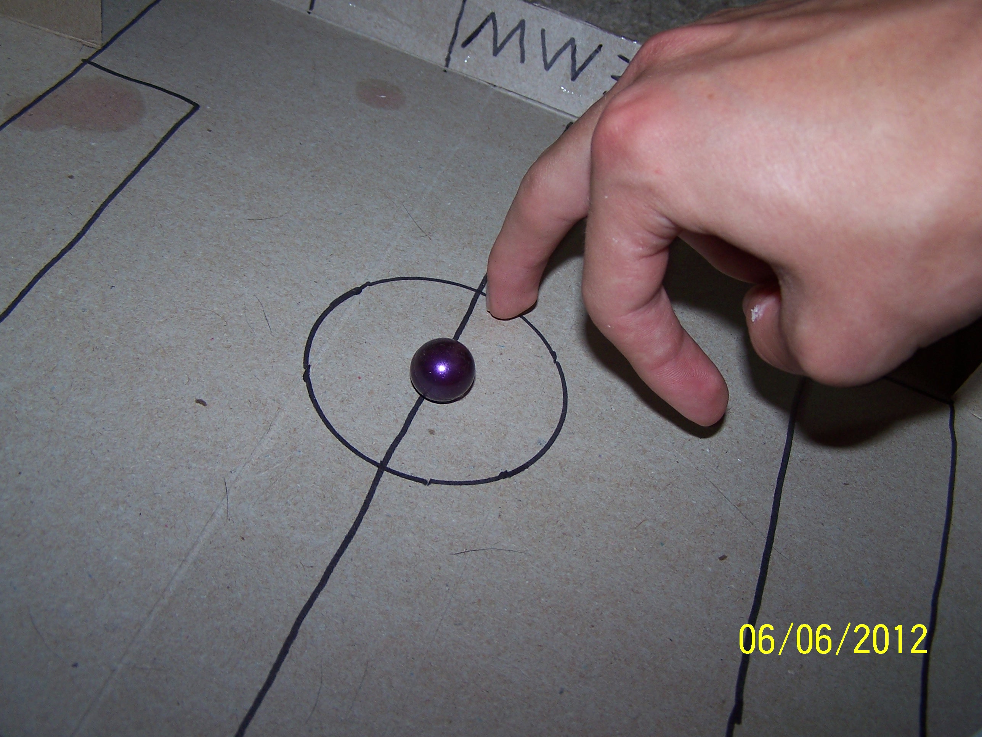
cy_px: 368
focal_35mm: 38
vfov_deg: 37.7
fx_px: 1078
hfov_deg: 49.0
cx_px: 491
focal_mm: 6.3
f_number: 2.8
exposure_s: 1/60
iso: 80
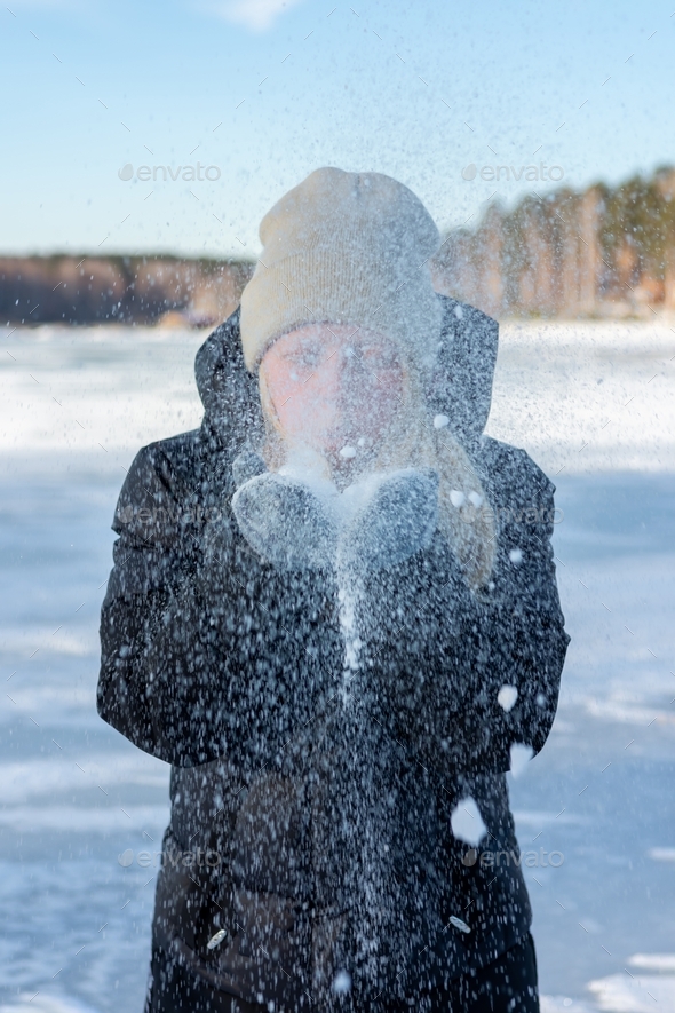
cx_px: 338
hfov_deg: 16.6
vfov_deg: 24.6
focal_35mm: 82
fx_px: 2320
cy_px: 506
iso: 100
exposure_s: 1/400
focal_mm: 55
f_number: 4.5
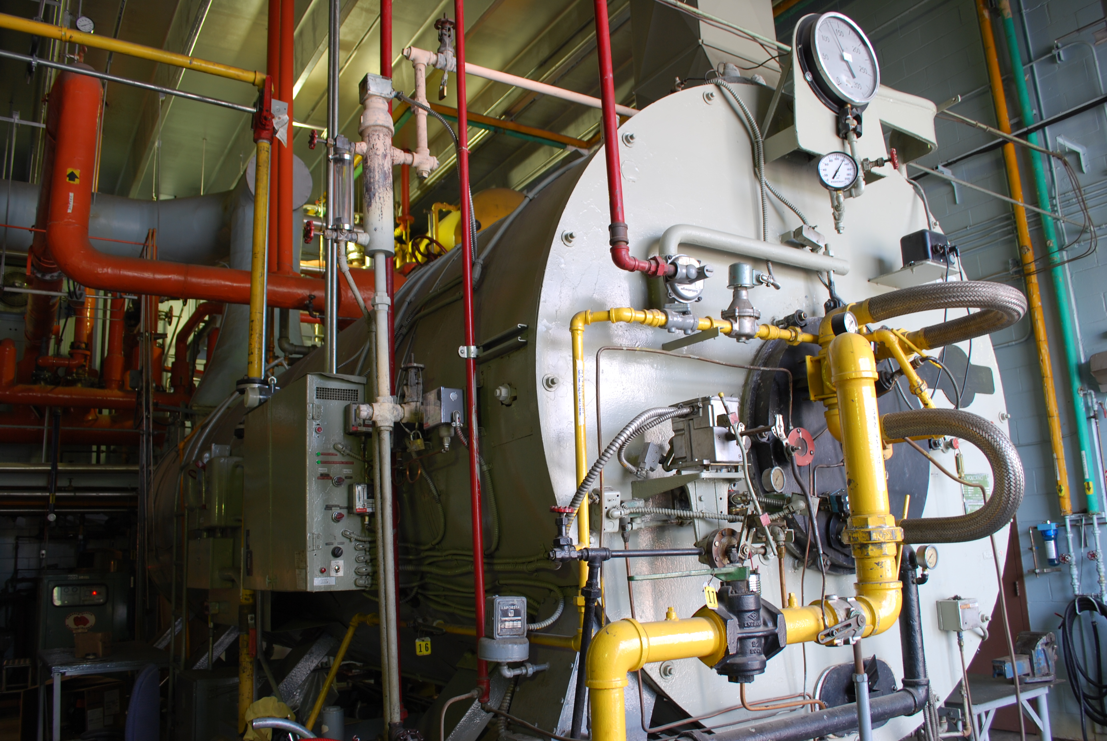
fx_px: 831
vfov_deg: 48.0
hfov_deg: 67.3
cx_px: 554
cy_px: 370
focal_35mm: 27
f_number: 5.6
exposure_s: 1/6
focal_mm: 18
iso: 100
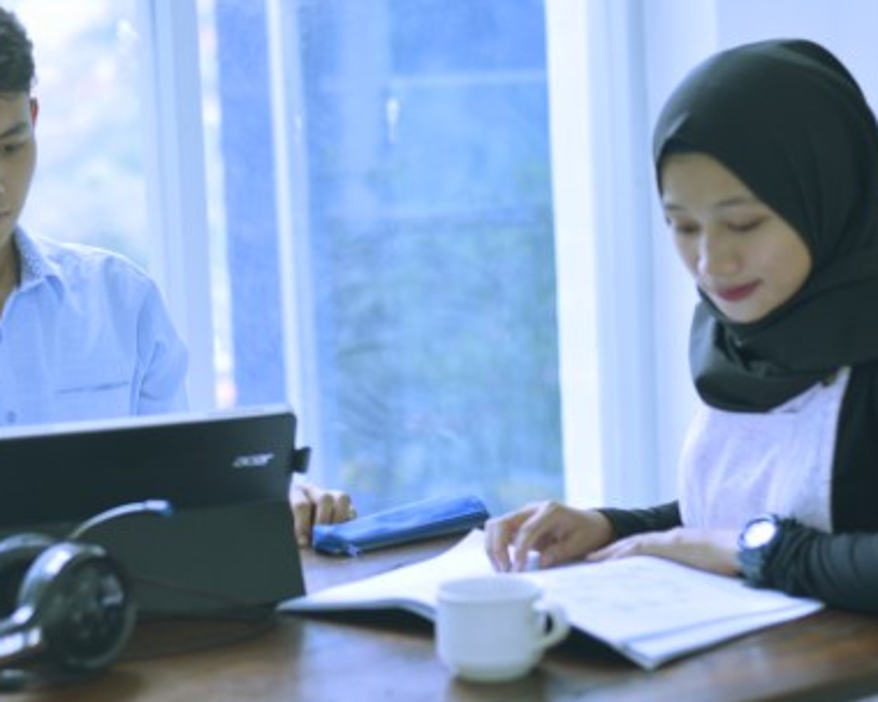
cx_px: 430
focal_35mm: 89
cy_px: 366
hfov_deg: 21.5
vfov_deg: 17.3
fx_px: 2312
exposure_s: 1/400
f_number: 2.2
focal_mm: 50
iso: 400
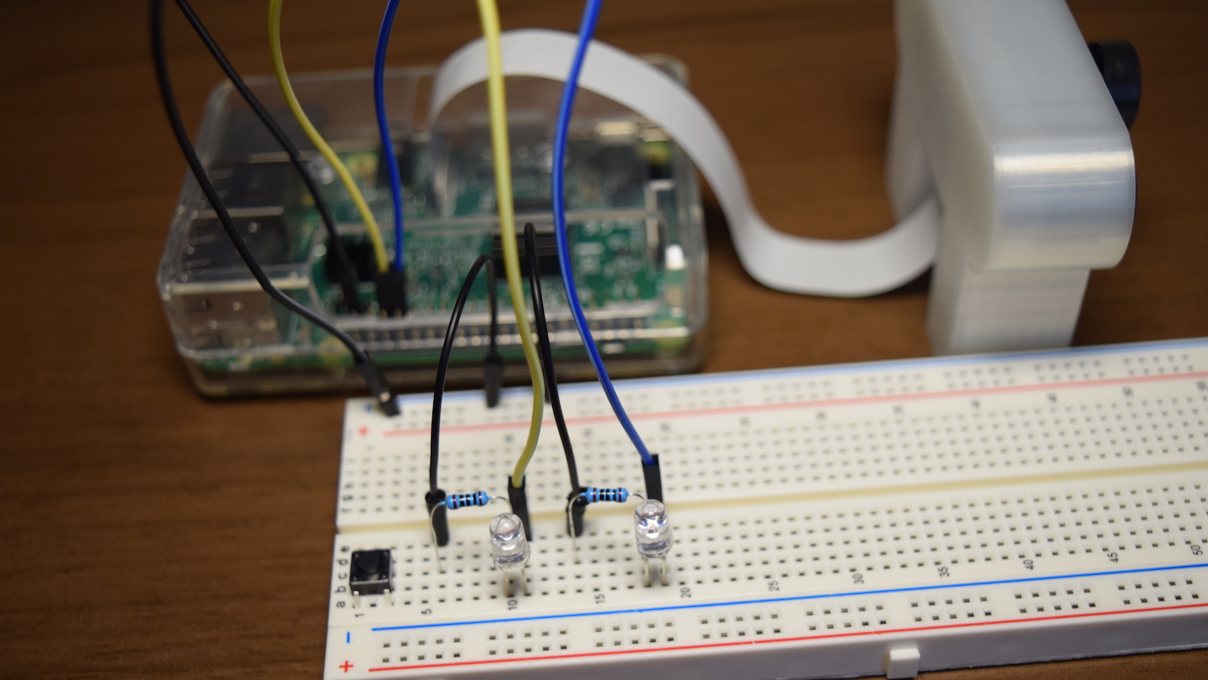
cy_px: 358
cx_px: 602
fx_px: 1441
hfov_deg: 45.5
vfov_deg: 26.5
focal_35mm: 45
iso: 320
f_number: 4.2
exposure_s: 1/50
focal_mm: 28
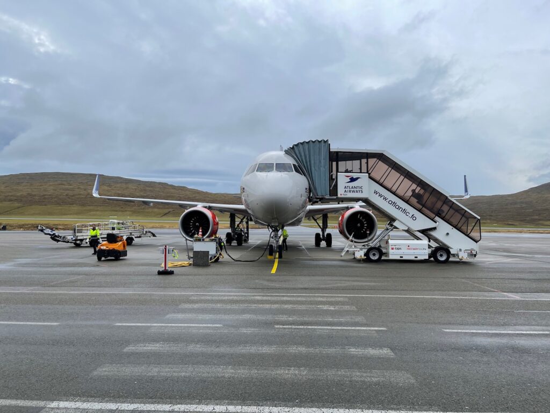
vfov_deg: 53.1
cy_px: 206
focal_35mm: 26
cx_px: 275
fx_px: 413
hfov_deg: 67.3
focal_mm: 5.1
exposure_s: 1/1403
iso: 32
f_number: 1.6
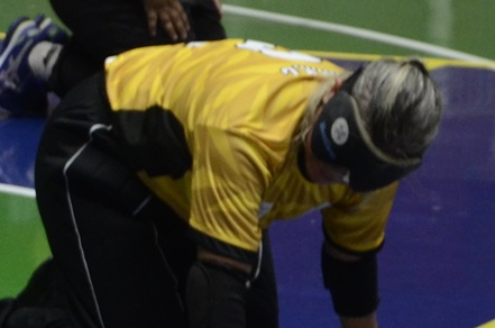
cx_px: -383
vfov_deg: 3.8
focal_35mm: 355
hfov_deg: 5.7
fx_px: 4871
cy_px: 336
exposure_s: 1/320
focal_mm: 58
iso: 1600
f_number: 5.6
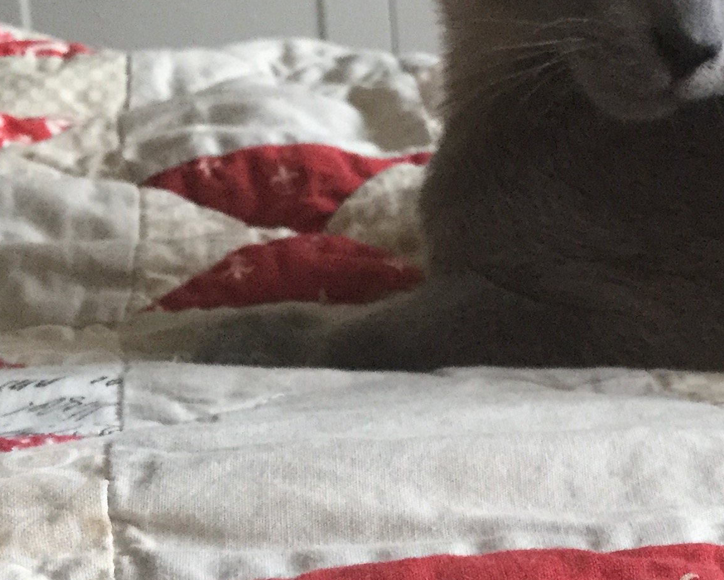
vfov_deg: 17.7
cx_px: 725
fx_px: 1843
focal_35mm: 86
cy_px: 124
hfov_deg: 21.4
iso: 200
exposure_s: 1/33
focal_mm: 3.3
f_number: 2.4
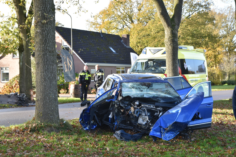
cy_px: 78
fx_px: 452
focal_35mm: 69
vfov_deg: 19.7
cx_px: 118
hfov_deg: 29.2
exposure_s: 1/200
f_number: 7.1
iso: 400
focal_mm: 46
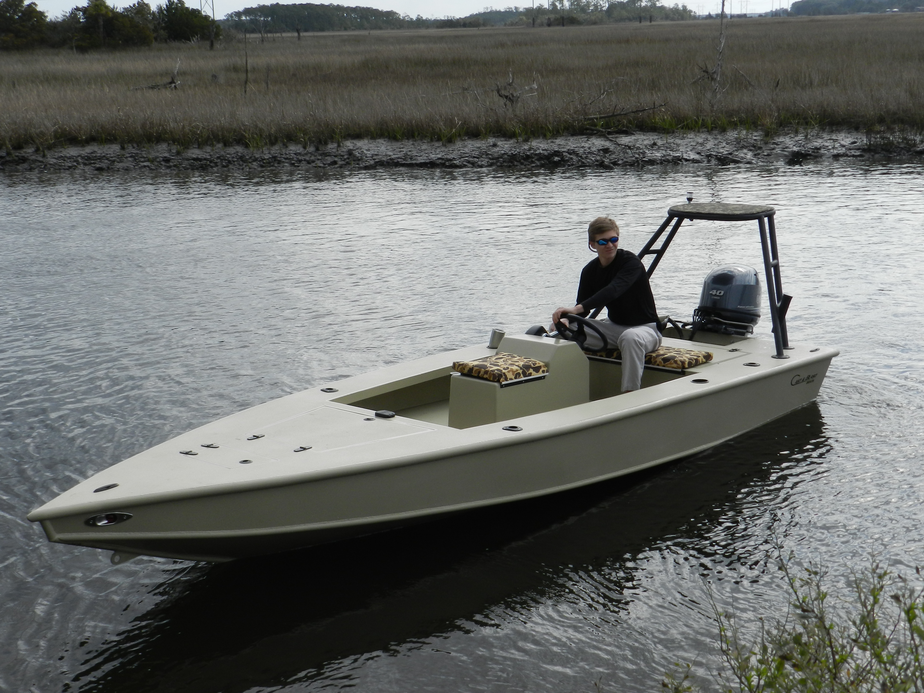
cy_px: 346
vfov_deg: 31.5
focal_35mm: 46
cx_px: 462
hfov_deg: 41.2
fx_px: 1228
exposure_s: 1/800
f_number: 5
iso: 160
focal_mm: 8.1
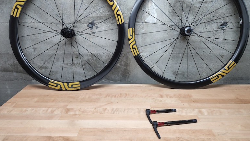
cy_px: 53
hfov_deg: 71.9
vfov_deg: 44.1
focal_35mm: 26
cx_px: 127
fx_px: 172
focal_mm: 5.4
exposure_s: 1/120
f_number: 1.8
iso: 400
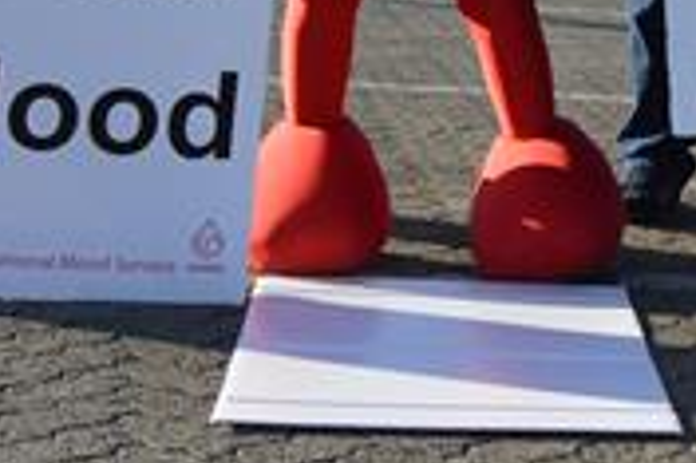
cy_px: -340
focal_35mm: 117
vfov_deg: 11.0
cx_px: 1030
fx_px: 2261
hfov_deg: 16.1
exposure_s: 1/200
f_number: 7.1
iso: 100
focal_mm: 19
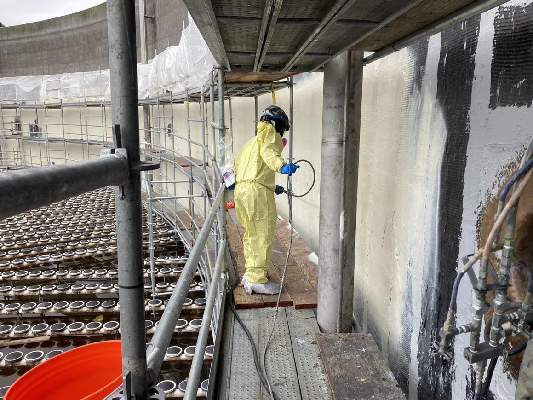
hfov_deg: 61.7
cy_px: 203
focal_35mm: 29
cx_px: 273
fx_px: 446
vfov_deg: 48.2
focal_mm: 3.99
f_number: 1.8
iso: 20
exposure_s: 1/511
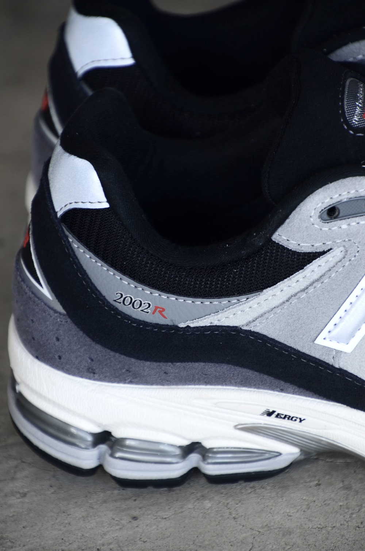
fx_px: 5726
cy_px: 276
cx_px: 182
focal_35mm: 375
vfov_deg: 5.5
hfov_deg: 3.7
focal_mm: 250
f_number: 6.3
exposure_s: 1/100
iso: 160
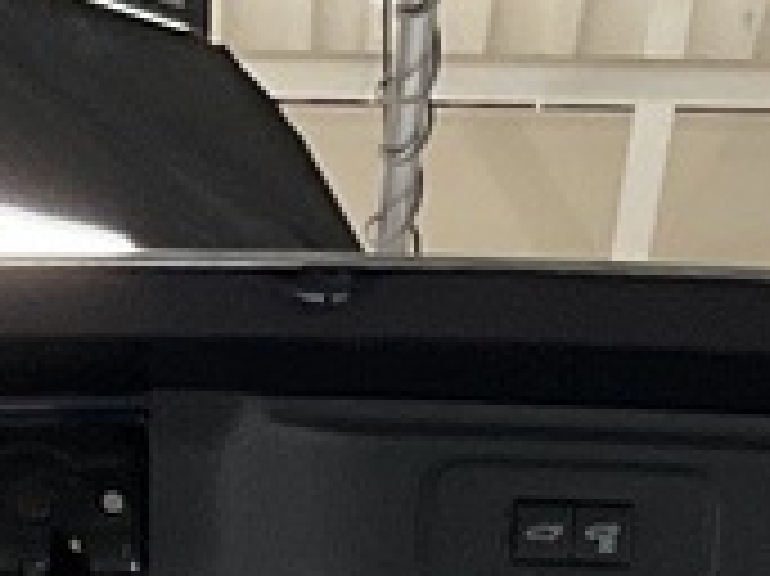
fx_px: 4824
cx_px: 257
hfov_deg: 9.1
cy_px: 2151
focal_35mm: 217
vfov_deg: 6.0
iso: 40
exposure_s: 1/120
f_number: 1.8
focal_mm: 3
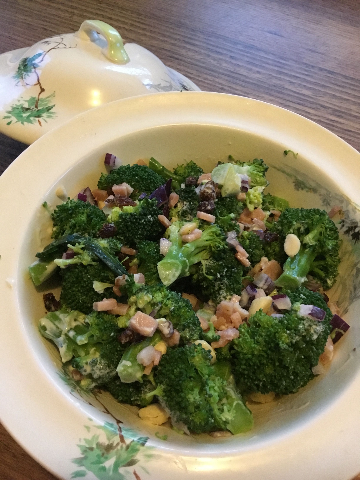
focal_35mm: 31
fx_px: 430
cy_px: 240
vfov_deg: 58.4
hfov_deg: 45.4
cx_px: 180
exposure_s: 1/17
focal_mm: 3.3
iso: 320
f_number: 2.4
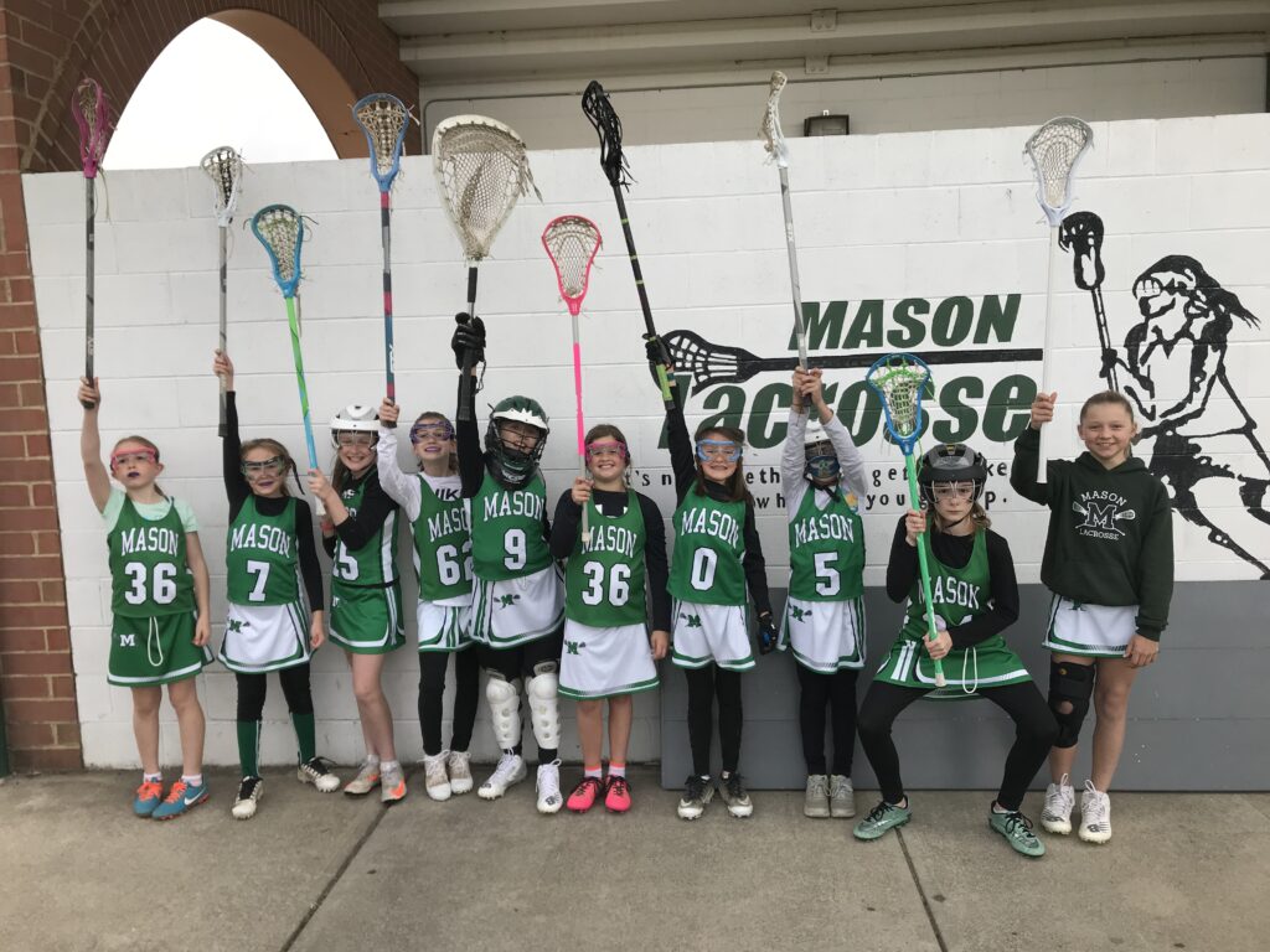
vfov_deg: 49.7
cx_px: 635
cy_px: 476
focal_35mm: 28
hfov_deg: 63.4
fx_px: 1027
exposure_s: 1/225
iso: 20
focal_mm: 3.99
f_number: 1.8
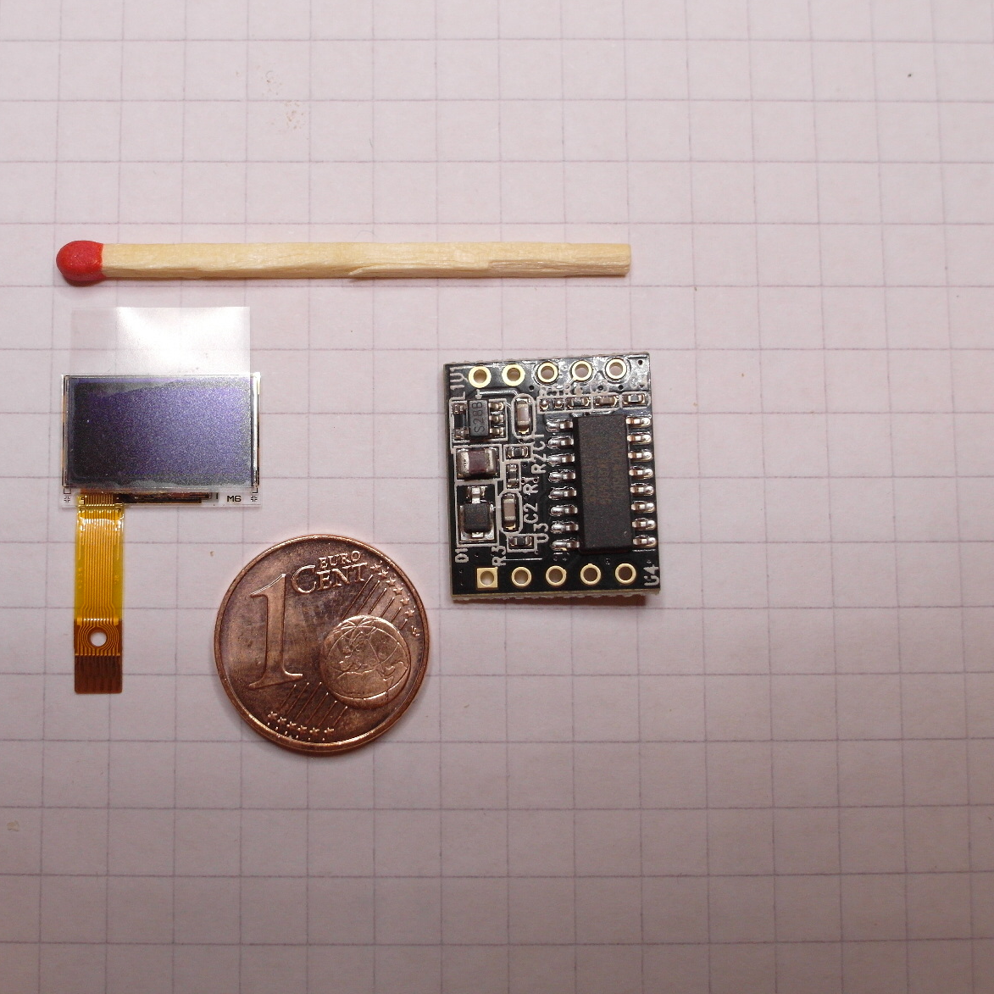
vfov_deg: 40.9
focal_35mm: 41
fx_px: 1332
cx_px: 357
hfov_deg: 40.6
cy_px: 492
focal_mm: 8
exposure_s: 1/180
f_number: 3.5
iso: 200
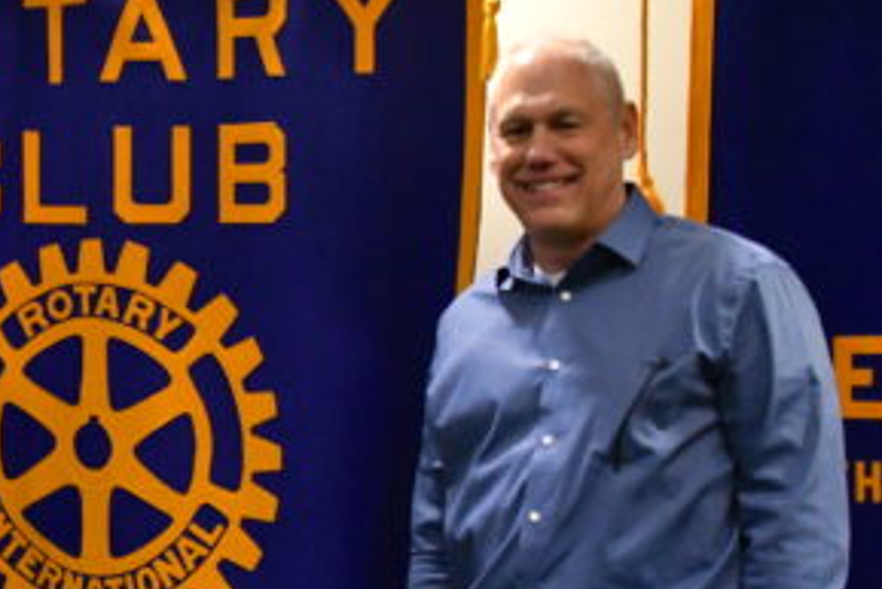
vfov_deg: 3.7
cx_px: 139
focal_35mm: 368
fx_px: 9018
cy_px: 354
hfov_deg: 5.6
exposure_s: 1/200
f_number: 6
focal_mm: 135
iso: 9000
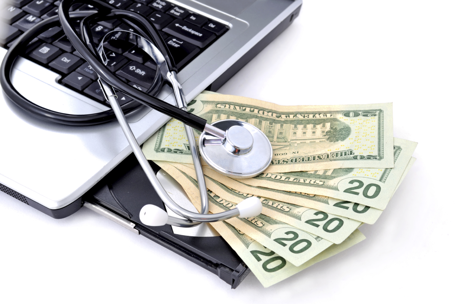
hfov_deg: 28.1
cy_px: 152
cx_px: 228
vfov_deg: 18.9
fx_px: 913
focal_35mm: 72
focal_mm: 48
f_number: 9
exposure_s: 1/125
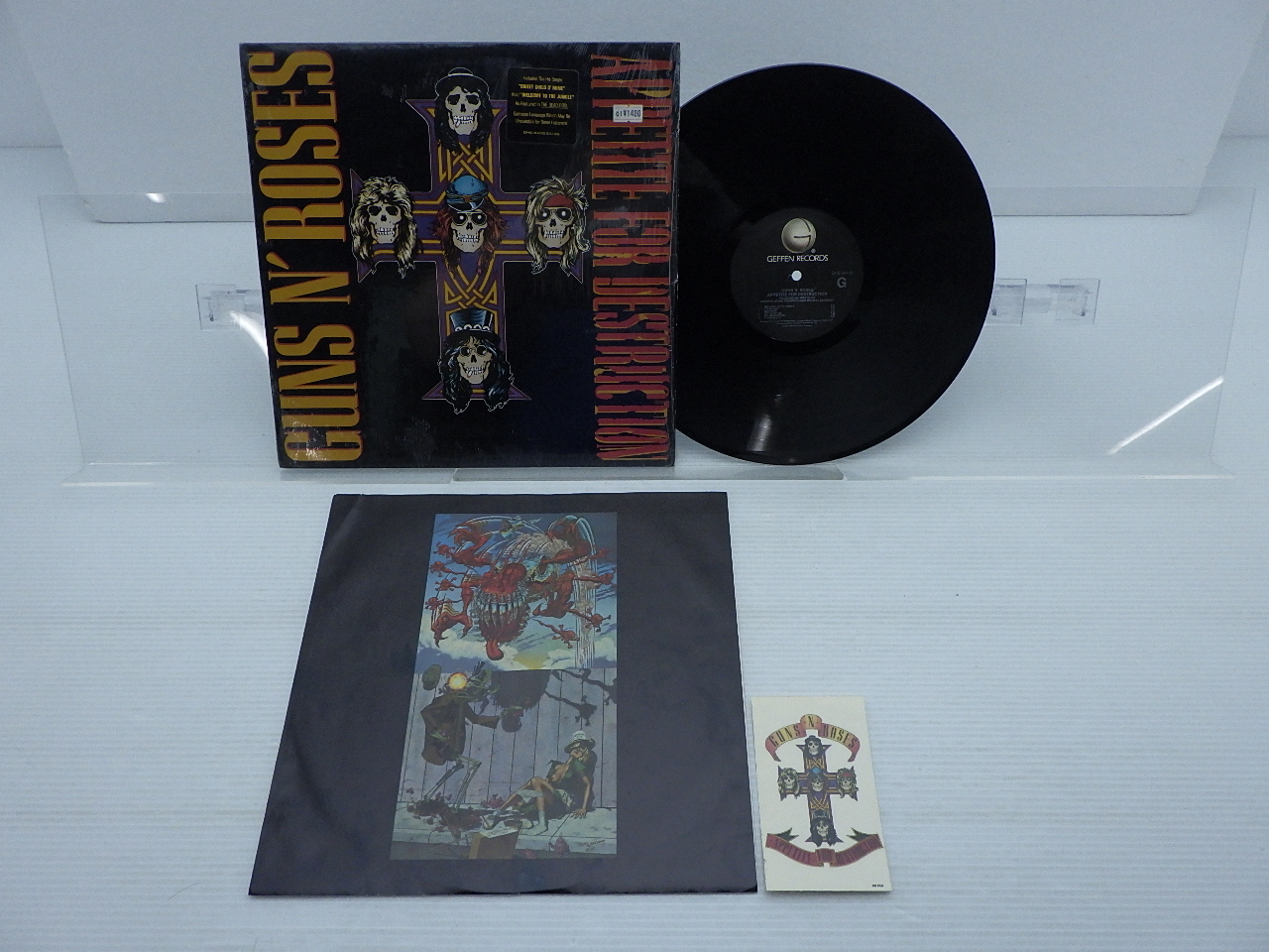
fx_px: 1026
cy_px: 476
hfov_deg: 63.4
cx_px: 634
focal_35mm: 28
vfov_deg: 49.7
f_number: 4.2
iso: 400
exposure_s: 1/200
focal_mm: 5
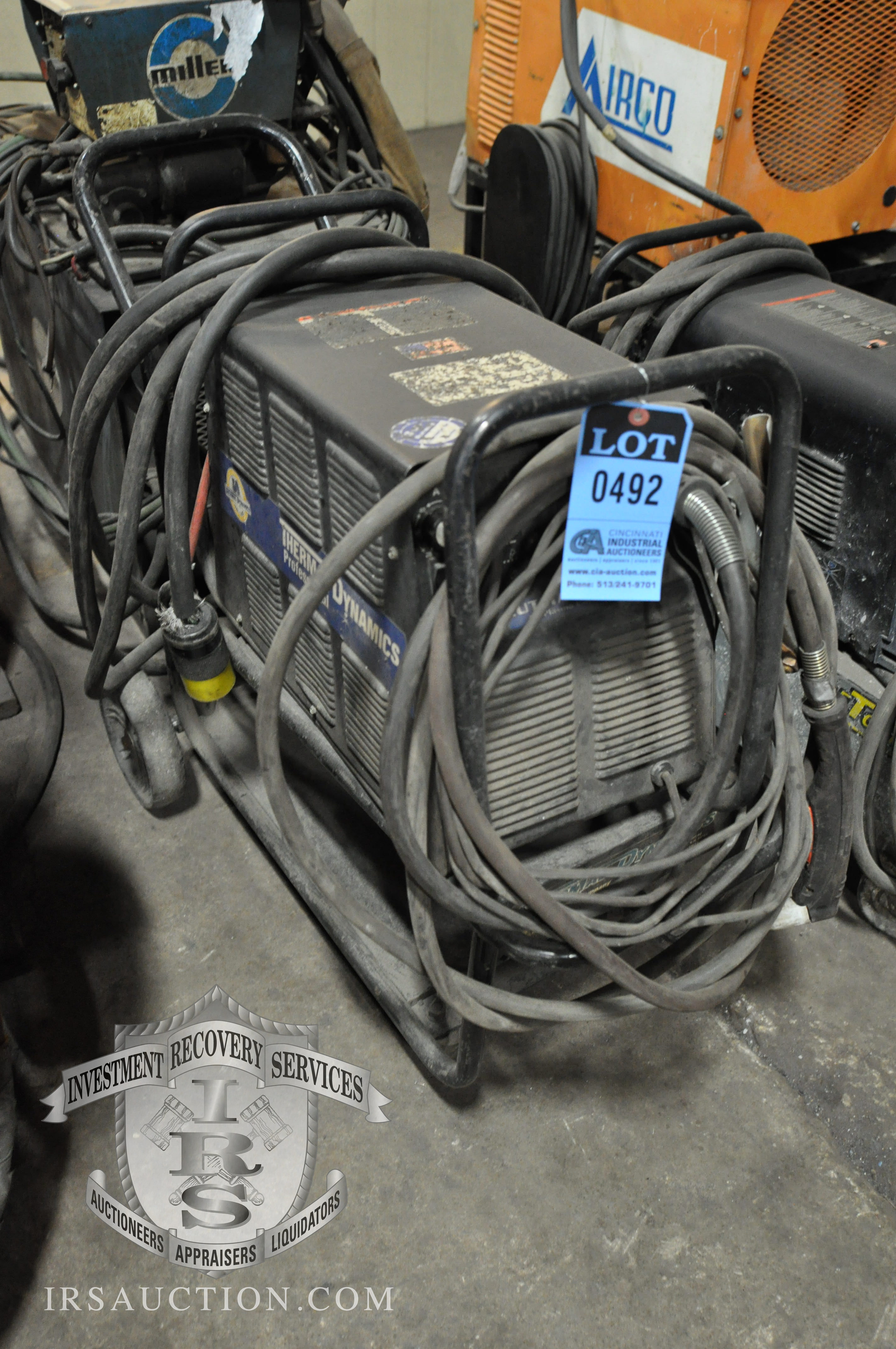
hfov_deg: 39.9
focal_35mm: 33
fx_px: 1235
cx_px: 448
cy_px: 674
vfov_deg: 57.3
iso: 1600
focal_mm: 22
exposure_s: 1/30
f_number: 2.8
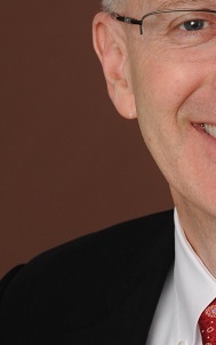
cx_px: 224
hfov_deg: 3.4
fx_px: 3656
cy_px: 178
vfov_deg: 5.4
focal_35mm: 389
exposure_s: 1/125
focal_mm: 85
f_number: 8
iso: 200
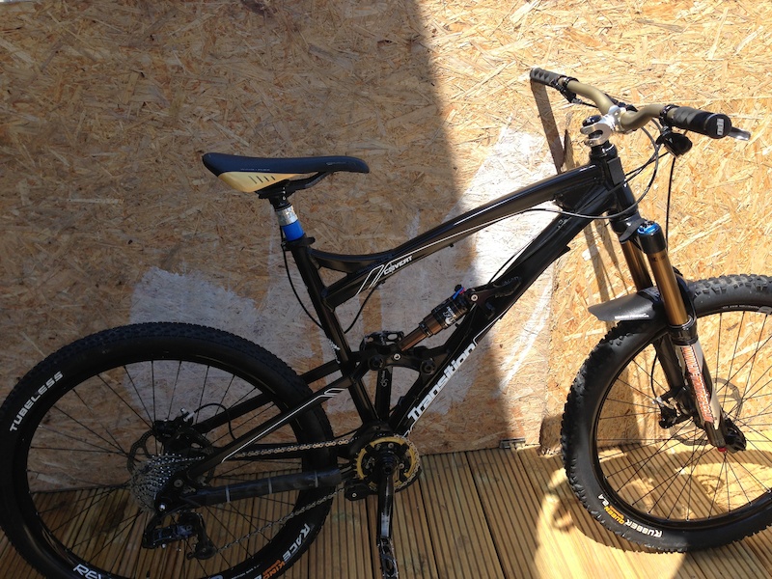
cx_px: 386
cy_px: 290
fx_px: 736
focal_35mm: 33
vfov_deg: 42.9
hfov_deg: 55.4
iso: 50
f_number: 2.4
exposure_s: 1/565
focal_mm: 4.13
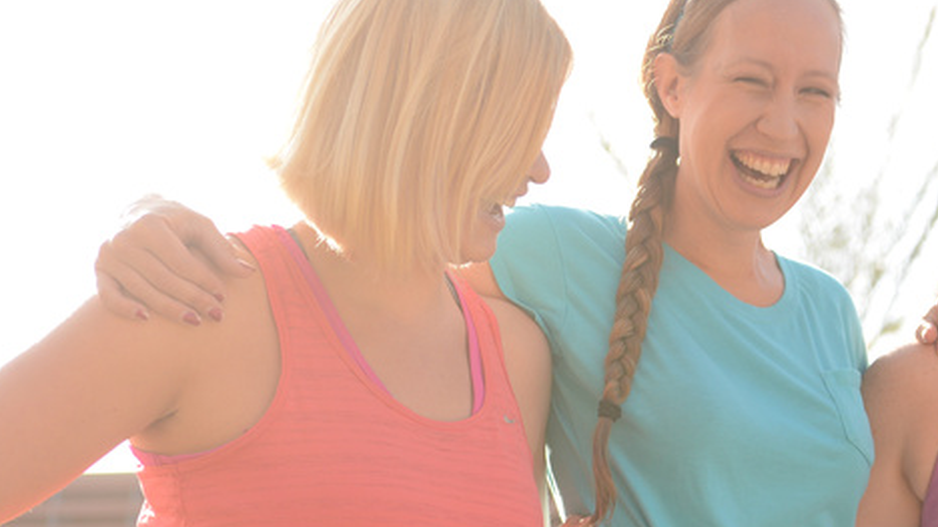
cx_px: 820
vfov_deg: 9.9
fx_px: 3009
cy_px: 616
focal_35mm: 121
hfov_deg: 17.5
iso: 250
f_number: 3.5
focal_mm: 45
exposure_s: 1/640
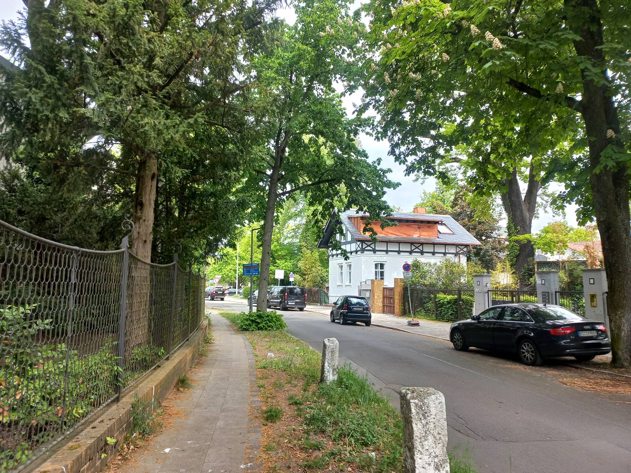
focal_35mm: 25
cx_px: 316
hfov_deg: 69.4
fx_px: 456
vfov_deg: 54.9
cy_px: 236
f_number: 1.8
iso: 25
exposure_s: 1/100
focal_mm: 4.6
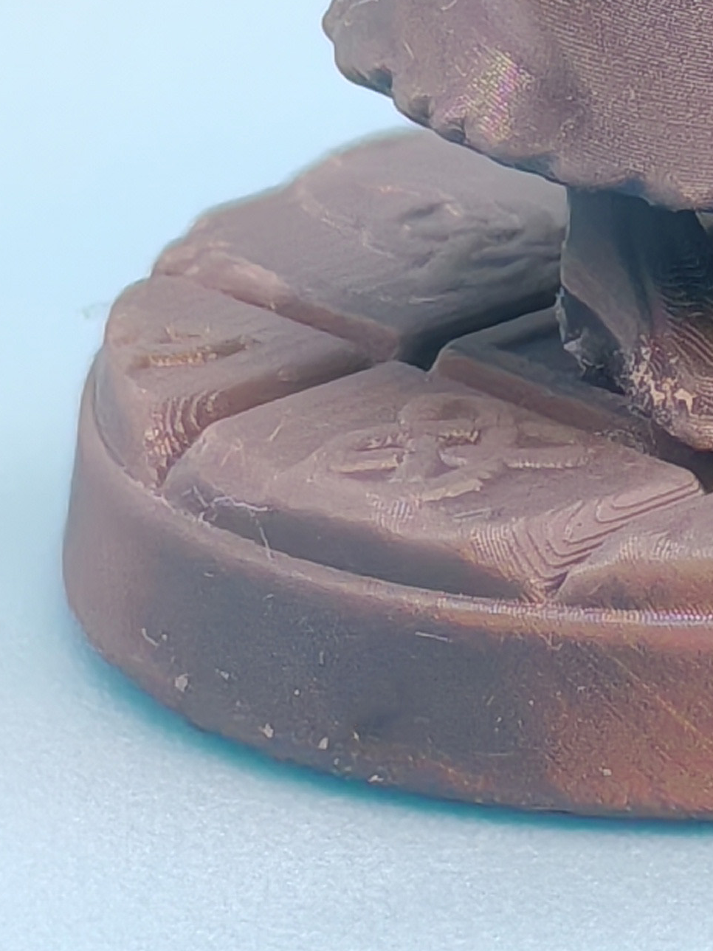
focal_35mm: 318
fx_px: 8733
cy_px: -523
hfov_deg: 4.7
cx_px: 715
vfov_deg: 6.2
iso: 80
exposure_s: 1/100
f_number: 1.95
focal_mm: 5.52
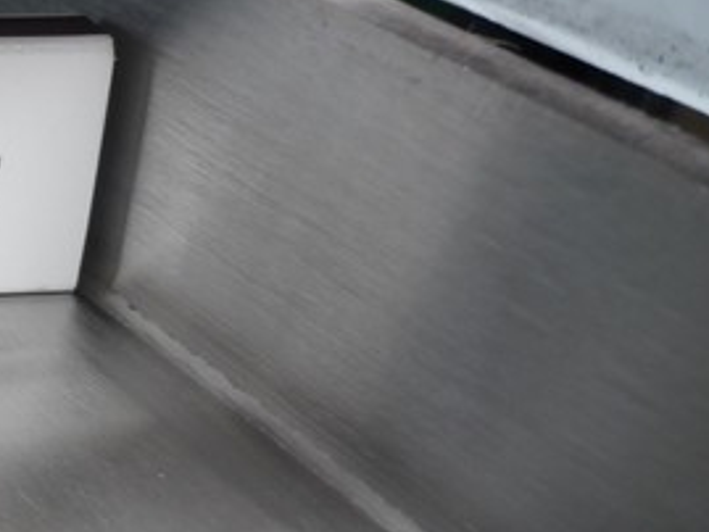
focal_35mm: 98
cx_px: -274
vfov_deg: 15.0
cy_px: 424
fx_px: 2008
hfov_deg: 18.3
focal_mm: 5.5
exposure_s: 1/200
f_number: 2.8
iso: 100
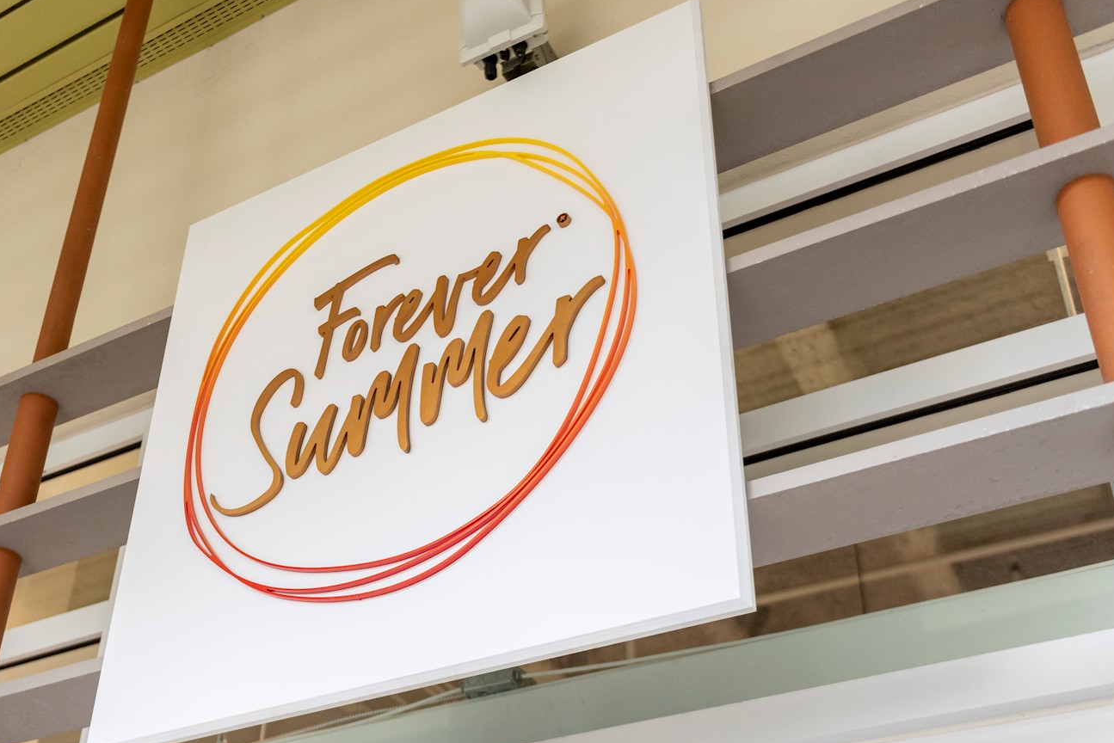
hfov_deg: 45.3
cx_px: 465
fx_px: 1331
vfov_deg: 30.7
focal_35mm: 43
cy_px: 546
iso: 500
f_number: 2.8
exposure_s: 1/640
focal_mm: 29
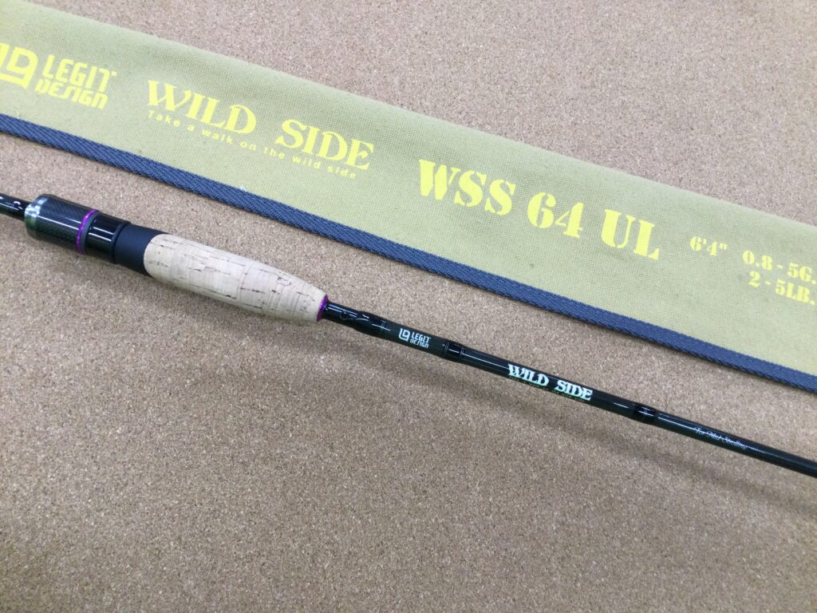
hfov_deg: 58.4
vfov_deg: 45.4
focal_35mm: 31
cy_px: 306
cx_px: 408
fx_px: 732
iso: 50
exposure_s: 1/30
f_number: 2.4
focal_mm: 3.3
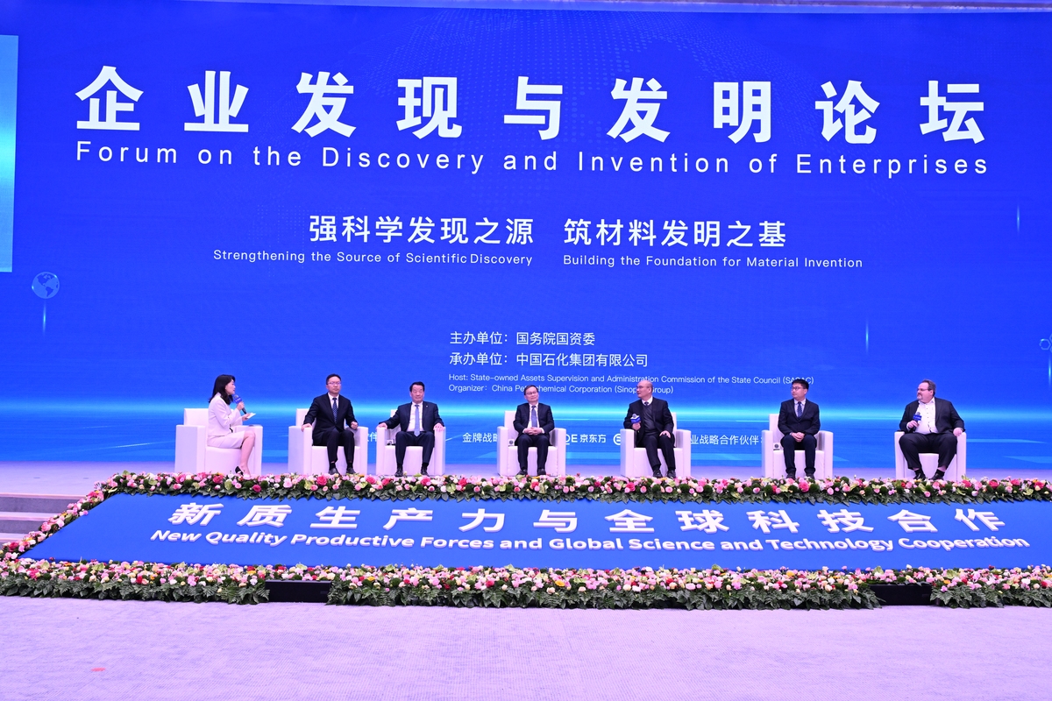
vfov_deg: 32.6
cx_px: 526
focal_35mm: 41
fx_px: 1198
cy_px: 350
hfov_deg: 47.4
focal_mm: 41
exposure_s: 1/200
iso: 2500
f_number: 7.1
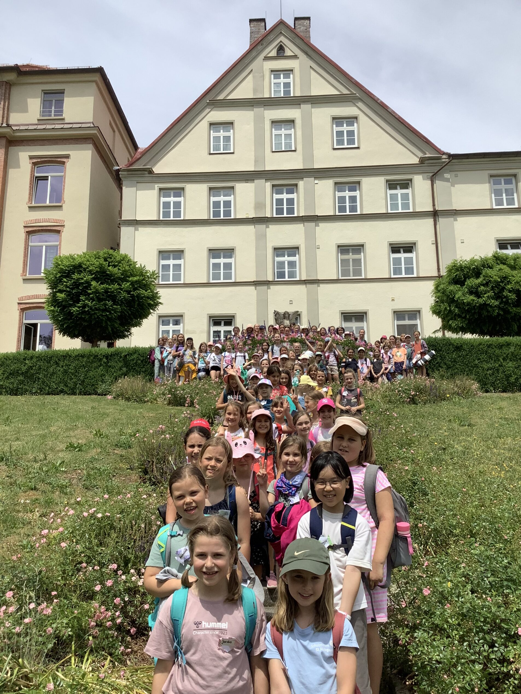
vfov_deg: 58.4
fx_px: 622
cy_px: 347
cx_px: 260
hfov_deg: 45.4
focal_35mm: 31
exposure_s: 1/1698
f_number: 2.4
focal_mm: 3.3
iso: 25
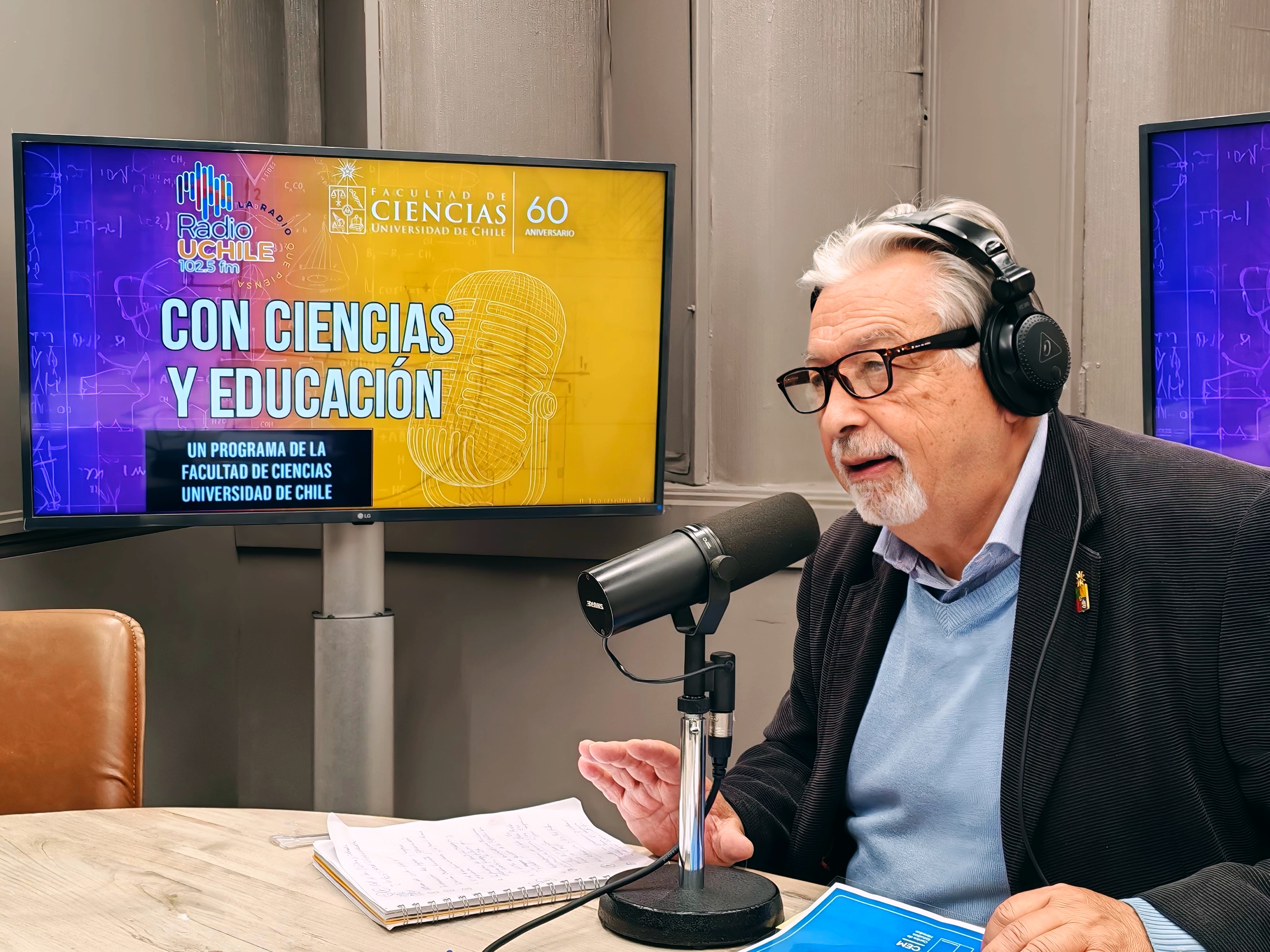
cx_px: 635
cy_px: 476
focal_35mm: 47
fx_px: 1724
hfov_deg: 40.4
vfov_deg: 30.9
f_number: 1.9
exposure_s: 1/100
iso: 250
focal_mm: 6.12
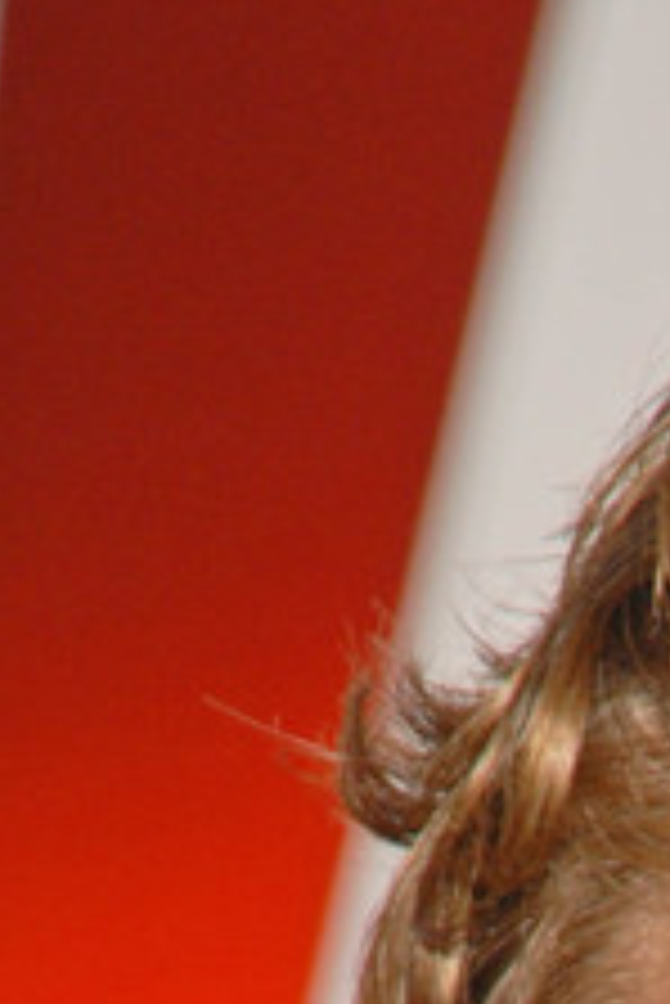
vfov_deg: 1.5
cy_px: 2226
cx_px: 1144
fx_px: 38407
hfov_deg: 1.0
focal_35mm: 1378
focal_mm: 200
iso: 320
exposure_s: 1/250
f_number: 8
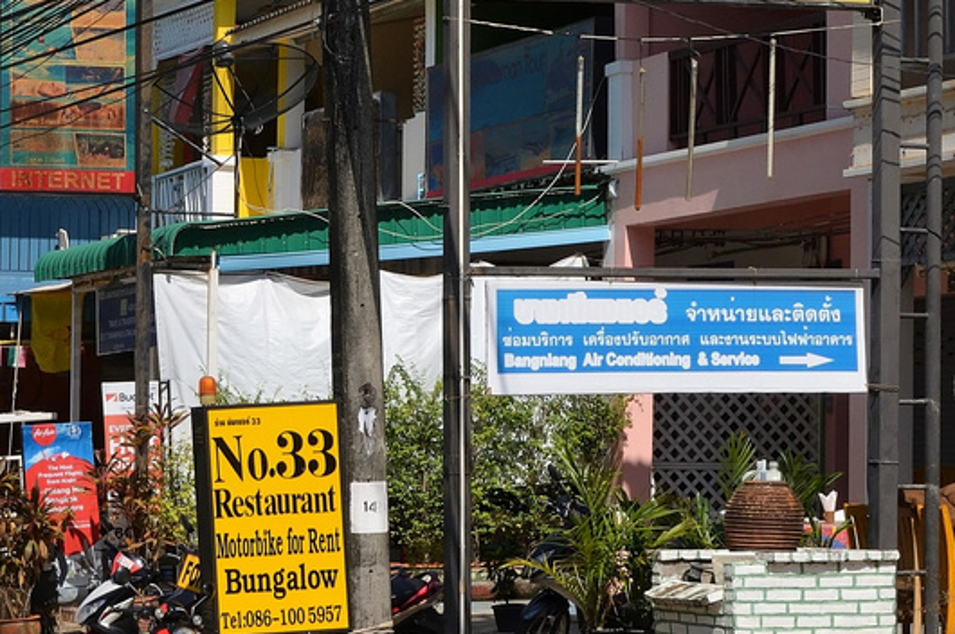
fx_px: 3418
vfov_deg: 10.6
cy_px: 198
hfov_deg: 15.8
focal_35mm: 129
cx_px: 177
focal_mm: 28
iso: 160
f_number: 10
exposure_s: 1/400
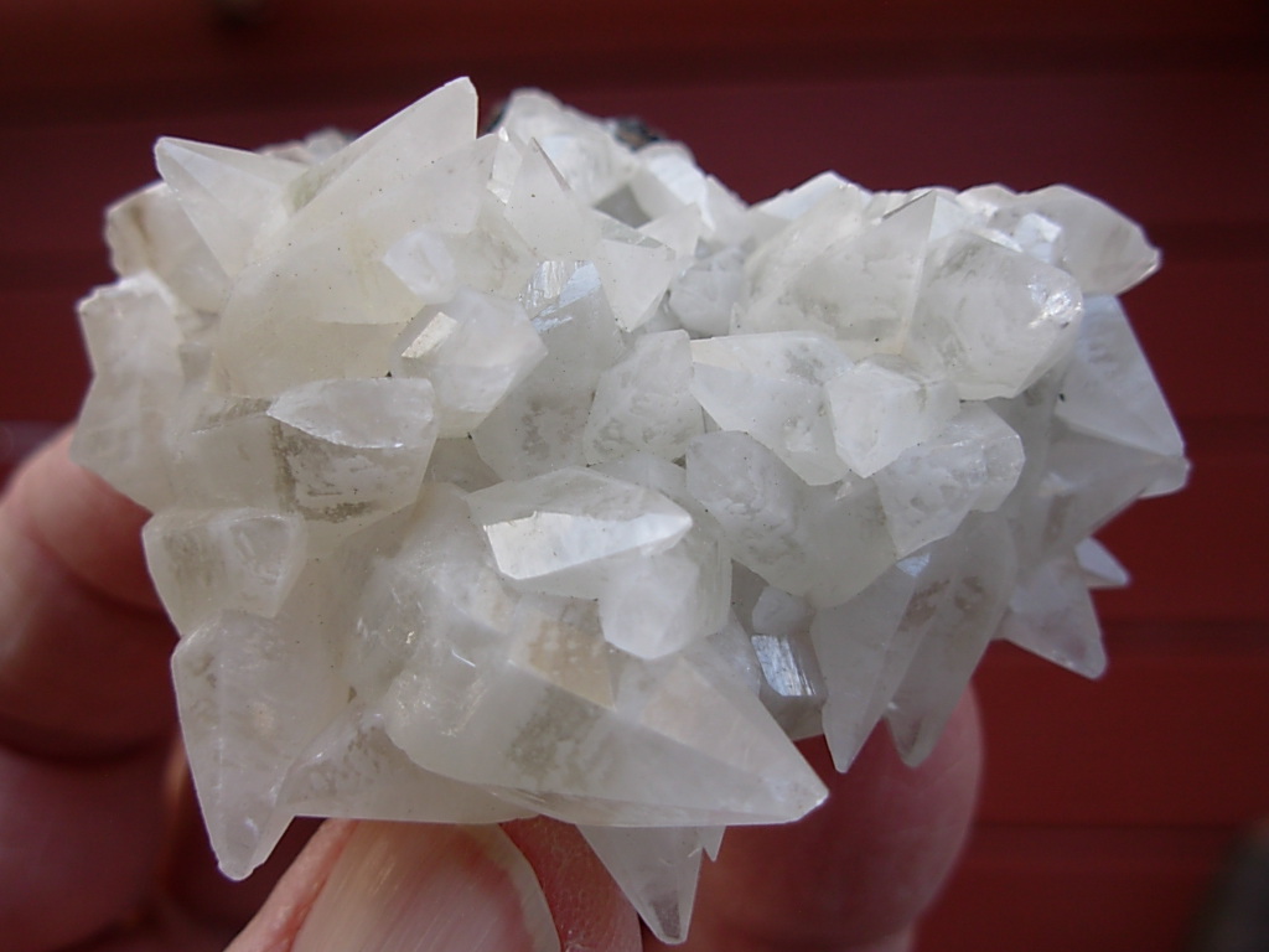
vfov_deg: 37.7
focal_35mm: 38
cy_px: 476
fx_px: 1393
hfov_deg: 49.0
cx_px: 634
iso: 50
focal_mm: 6.3
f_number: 2.9
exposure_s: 1/85.4
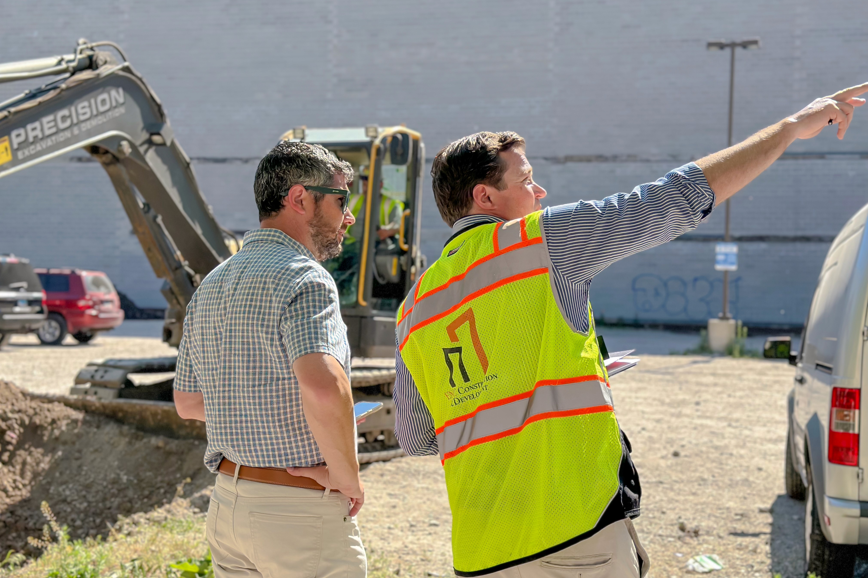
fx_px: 1205
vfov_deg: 27.0
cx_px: 434
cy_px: 275
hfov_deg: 39.6
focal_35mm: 50
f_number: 1.8
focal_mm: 6.86
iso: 80
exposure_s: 1/2100
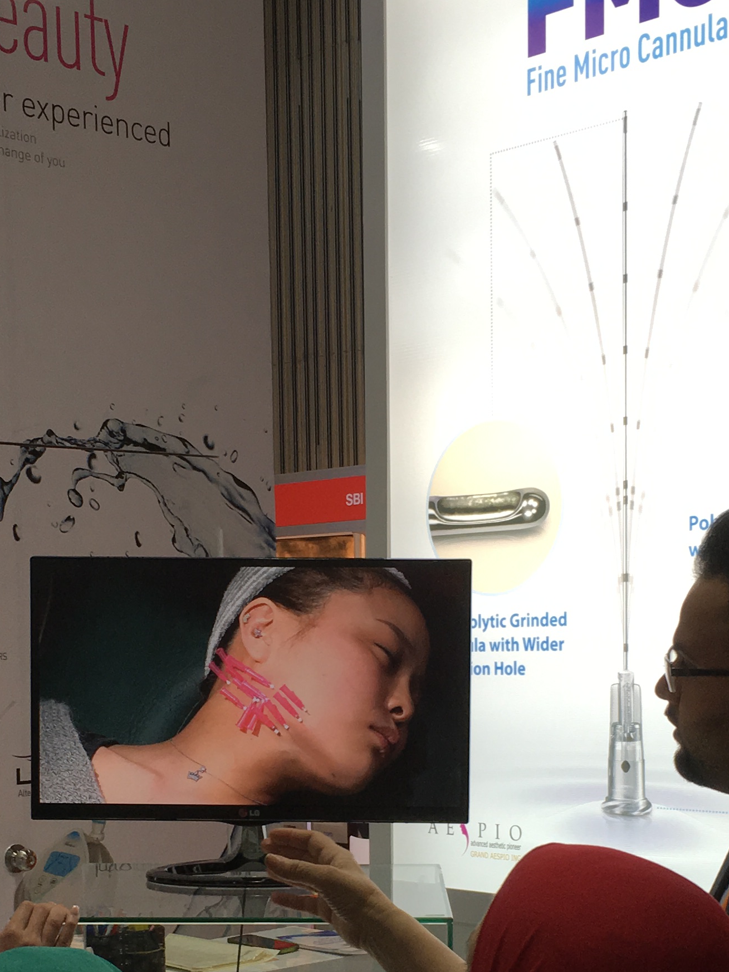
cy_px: 730
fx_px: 1881
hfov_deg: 21.9
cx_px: 283
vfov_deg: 28.5
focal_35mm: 67
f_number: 2.2
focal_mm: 4.15
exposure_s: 1/100
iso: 40
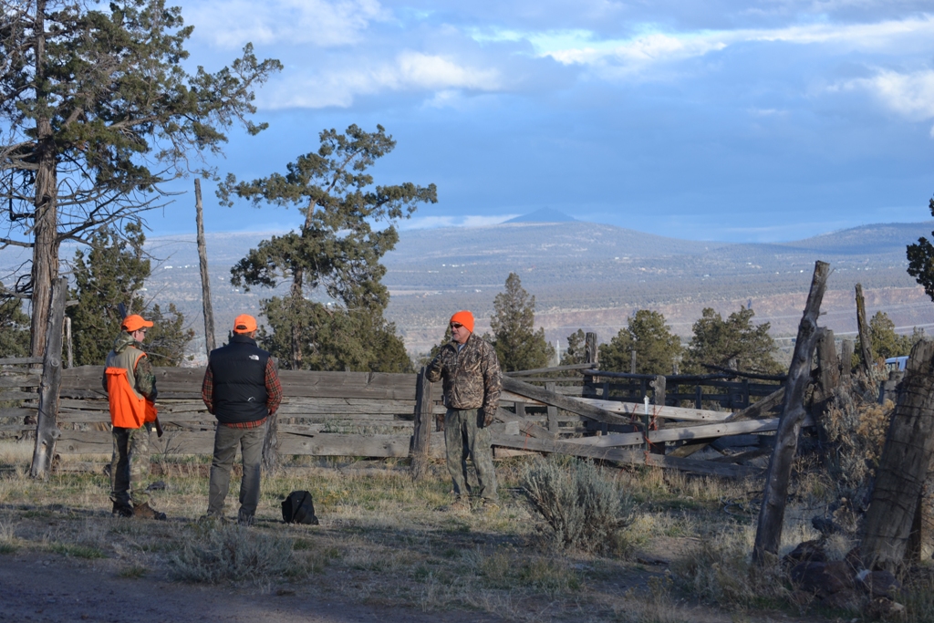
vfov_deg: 10.6
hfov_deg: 15.9
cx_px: 467
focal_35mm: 129
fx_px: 3347
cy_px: 312
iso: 100
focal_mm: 86
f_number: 6.3
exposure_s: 1/160
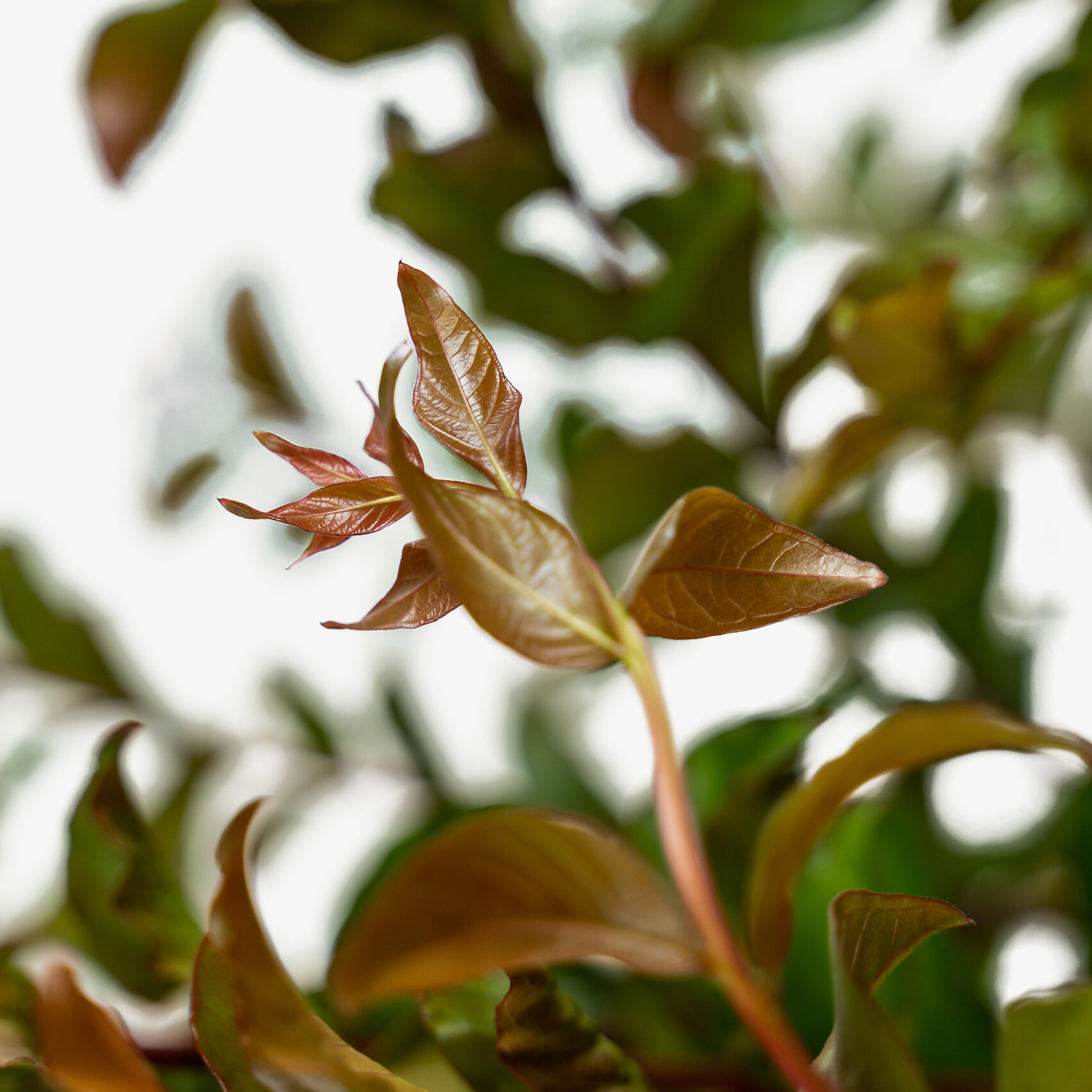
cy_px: 535
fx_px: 3426
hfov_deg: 18.1
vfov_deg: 18.1
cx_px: 548
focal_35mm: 96
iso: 640
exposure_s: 1/250
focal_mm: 75
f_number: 3.5
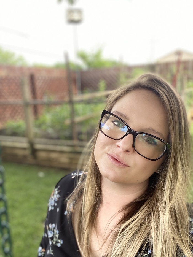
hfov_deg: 46.8
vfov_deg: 60.0
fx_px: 223
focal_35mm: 30
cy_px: 128
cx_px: 96
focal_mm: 2.71
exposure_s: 1/122
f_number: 2.2
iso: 50
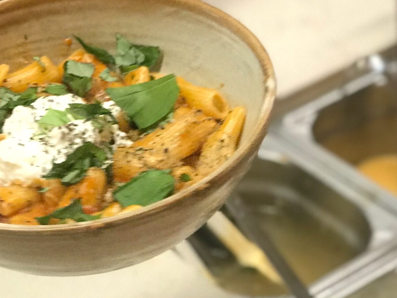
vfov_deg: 11.8
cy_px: 24
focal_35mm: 125
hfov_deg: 15.8
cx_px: 209
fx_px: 1434
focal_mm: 6.6
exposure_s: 1/50
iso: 250
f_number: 2.8
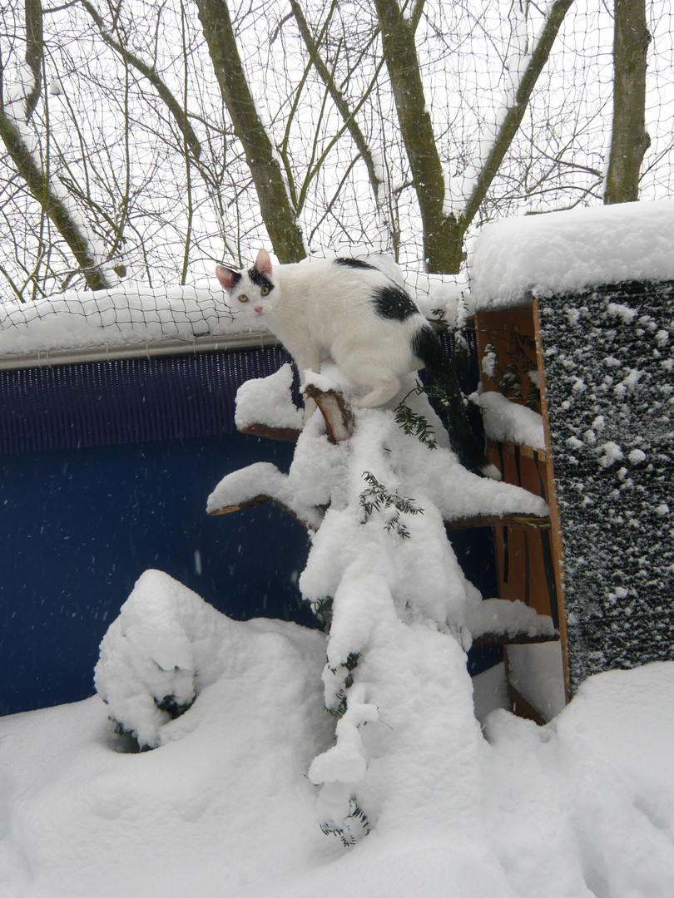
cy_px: 449
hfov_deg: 39.7
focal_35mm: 36
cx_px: 337
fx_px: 935
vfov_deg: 51.4
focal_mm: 4.6
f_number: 2.8
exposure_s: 1/125
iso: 100
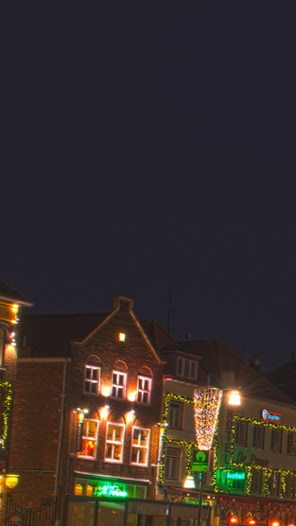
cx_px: 583
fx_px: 1283
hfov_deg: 11.8
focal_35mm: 92
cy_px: 505
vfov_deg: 22.4
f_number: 8
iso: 100
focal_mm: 20
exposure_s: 44
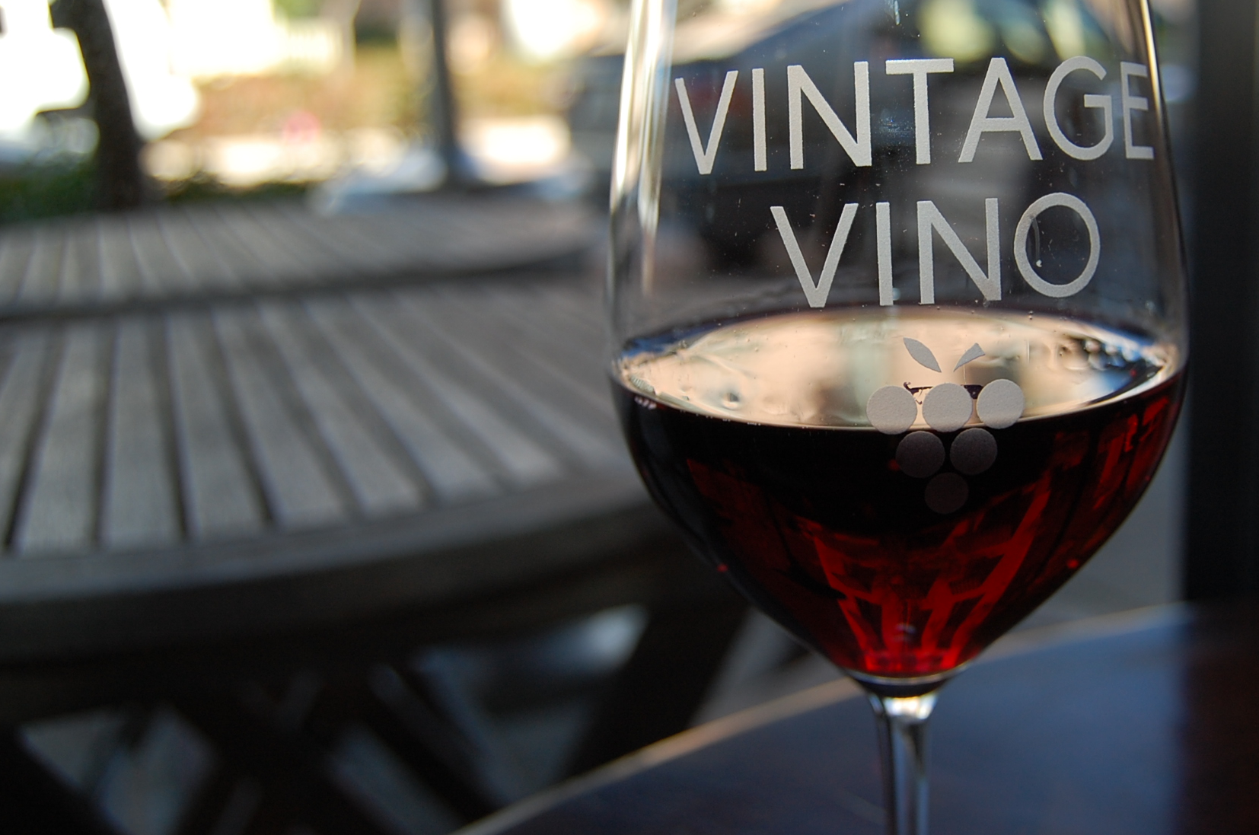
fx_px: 1571
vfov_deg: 29.7
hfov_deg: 43.2
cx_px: 821
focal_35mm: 45
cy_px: 332
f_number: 3.8
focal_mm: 22
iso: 250
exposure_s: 1/500
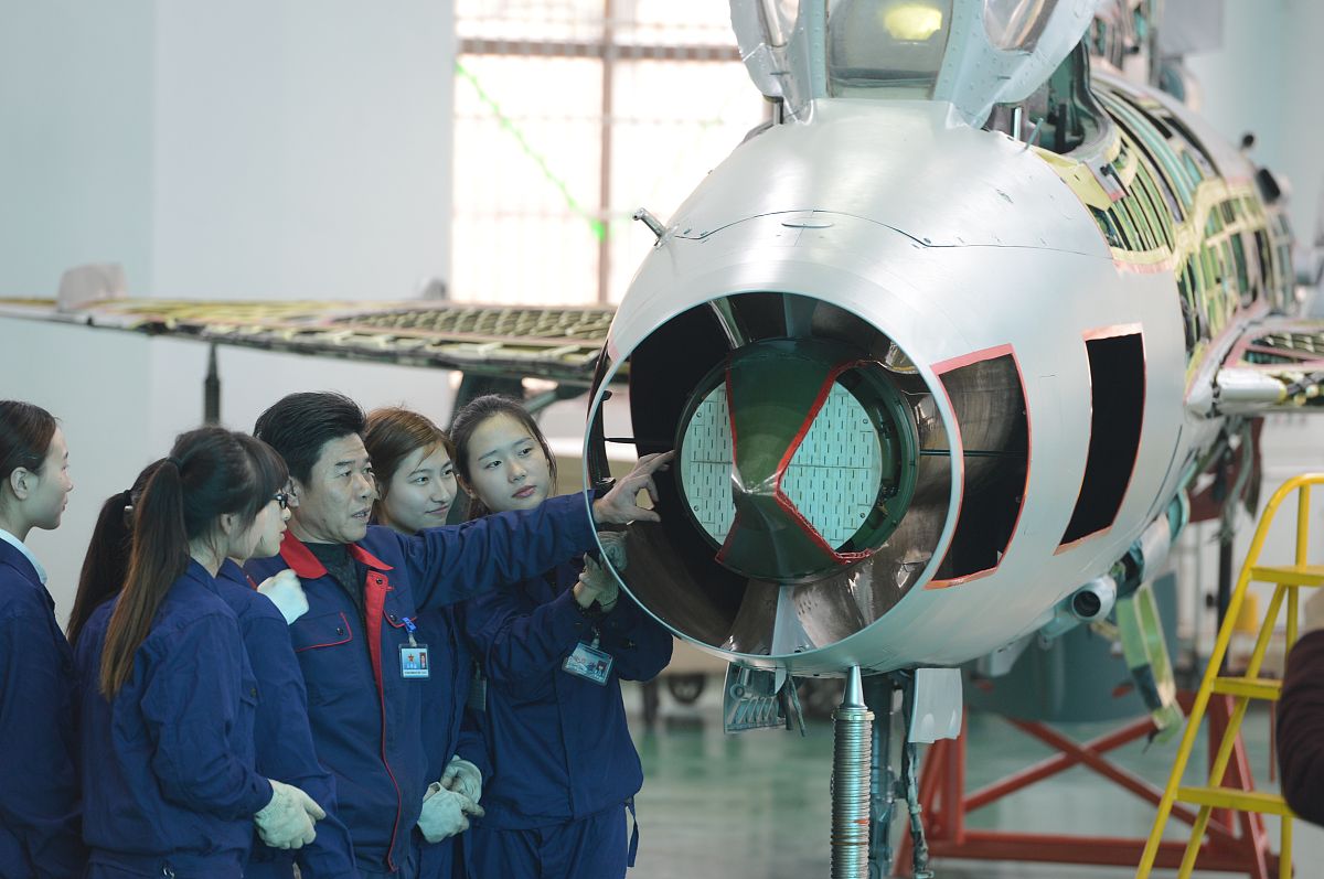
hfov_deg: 10.6
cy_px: 440
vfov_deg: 7.0
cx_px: 662
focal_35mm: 195
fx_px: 7163
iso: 1000
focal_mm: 195
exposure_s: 1/60
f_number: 4
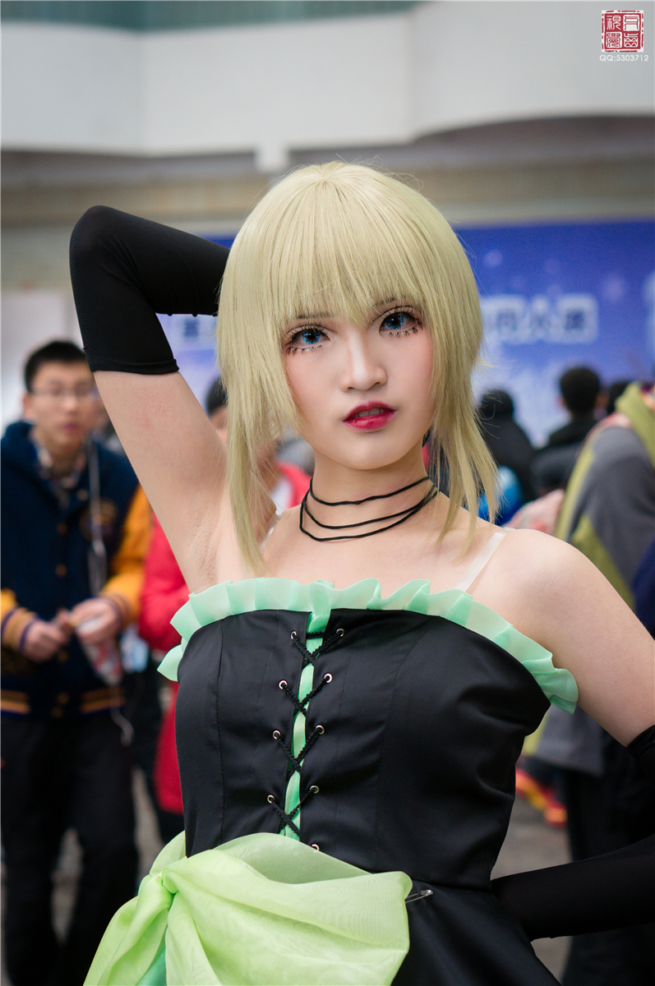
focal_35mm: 75
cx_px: 328
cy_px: 493
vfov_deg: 27.0
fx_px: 2052
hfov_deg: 18.1
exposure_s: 1/50
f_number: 3.5
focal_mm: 50
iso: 400
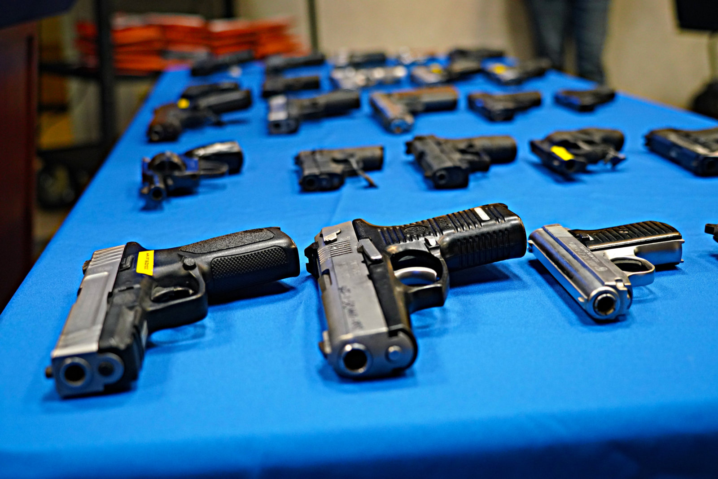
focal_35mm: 44
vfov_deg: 30.5
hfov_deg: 44.5
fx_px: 878
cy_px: 240
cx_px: 359
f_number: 4.5
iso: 3200
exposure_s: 1/160
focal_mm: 44
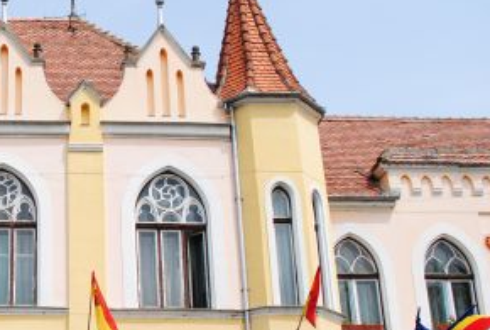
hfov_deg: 30.0
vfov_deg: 21.9
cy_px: 223
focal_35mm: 62
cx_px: -2
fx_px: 846
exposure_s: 1/250
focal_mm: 20
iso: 110
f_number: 10
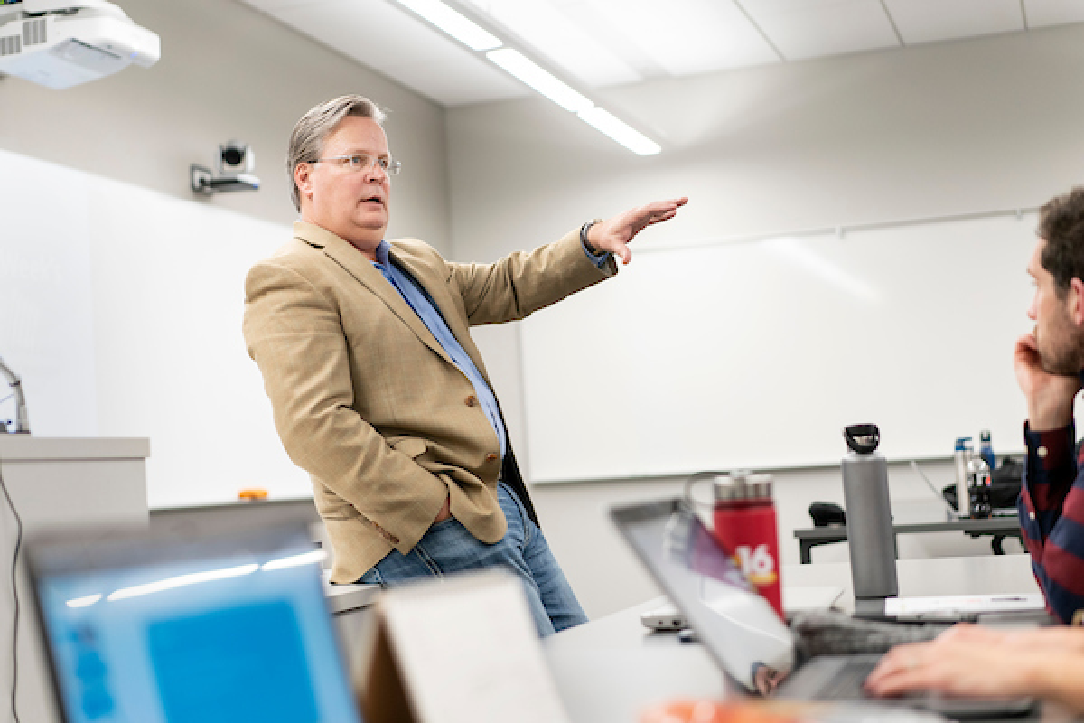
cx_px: 542
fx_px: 1656
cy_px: 362
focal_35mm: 55
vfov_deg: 24.6
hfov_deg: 36.2
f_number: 2.2
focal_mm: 55
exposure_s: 1/320
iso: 1000
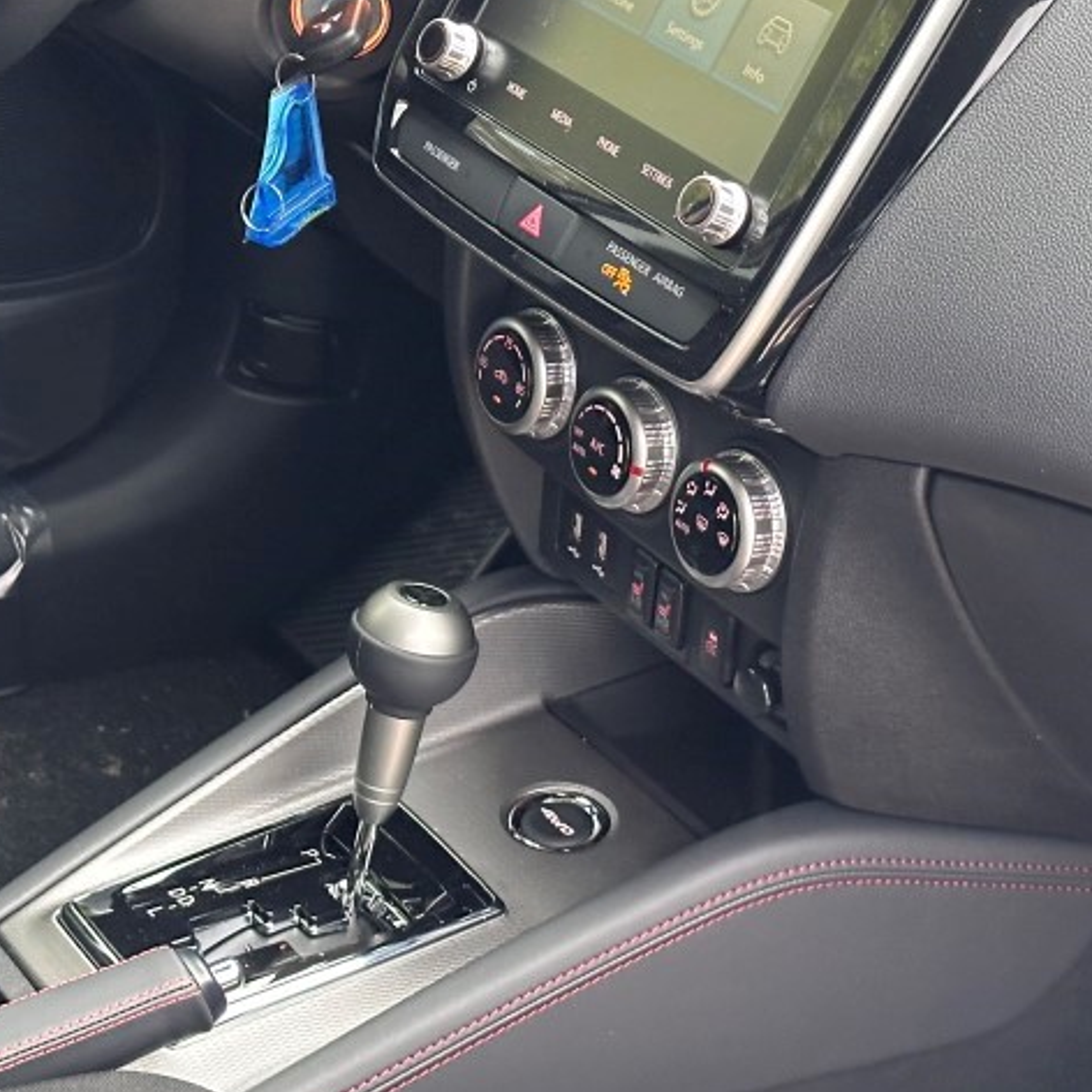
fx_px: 3284
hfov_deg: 18.7
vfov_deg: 18.8
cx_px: 264
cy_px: 268
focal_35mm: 92
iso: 320
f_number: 1.78
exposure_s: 1/40
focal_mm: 6.86
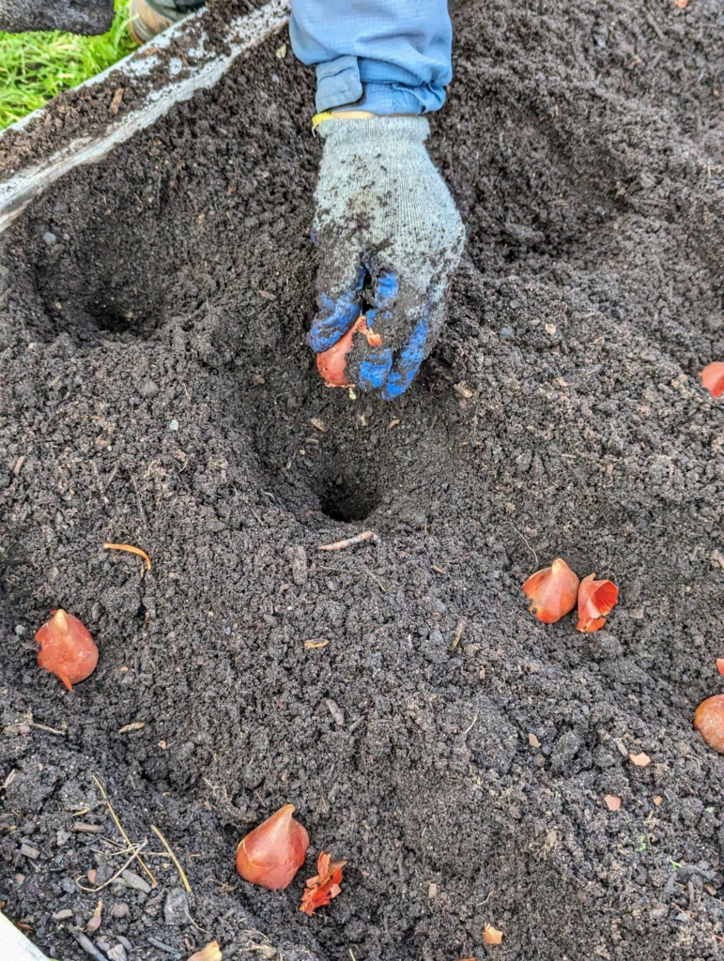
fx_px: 1335
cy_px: 480
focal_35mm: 48
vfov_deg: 39.6
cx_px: 362
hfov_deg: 30.3
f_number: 1.85
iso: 422
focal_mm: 6.81
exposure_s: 1/826
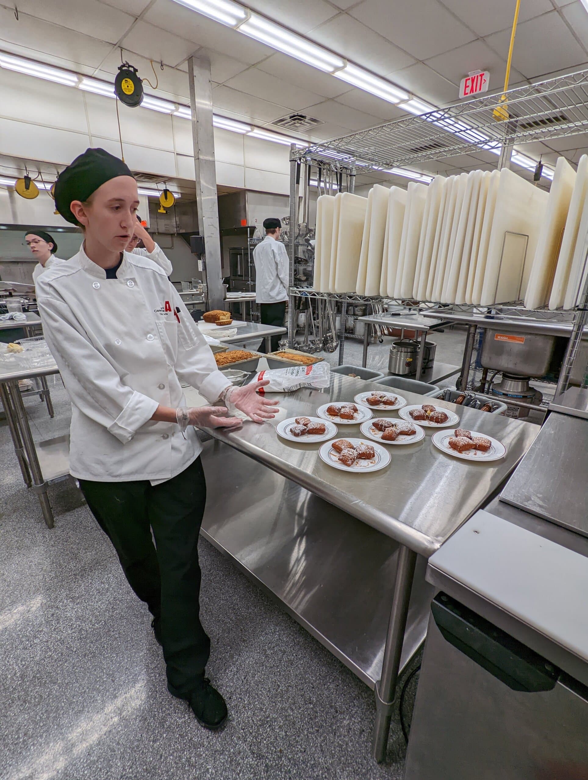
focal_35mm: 16
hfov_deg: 78.3
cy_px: 390
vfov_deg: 94.4
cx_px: 294
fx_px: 361
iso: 62
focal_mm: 2.35
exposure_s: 1/154
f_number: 2.2
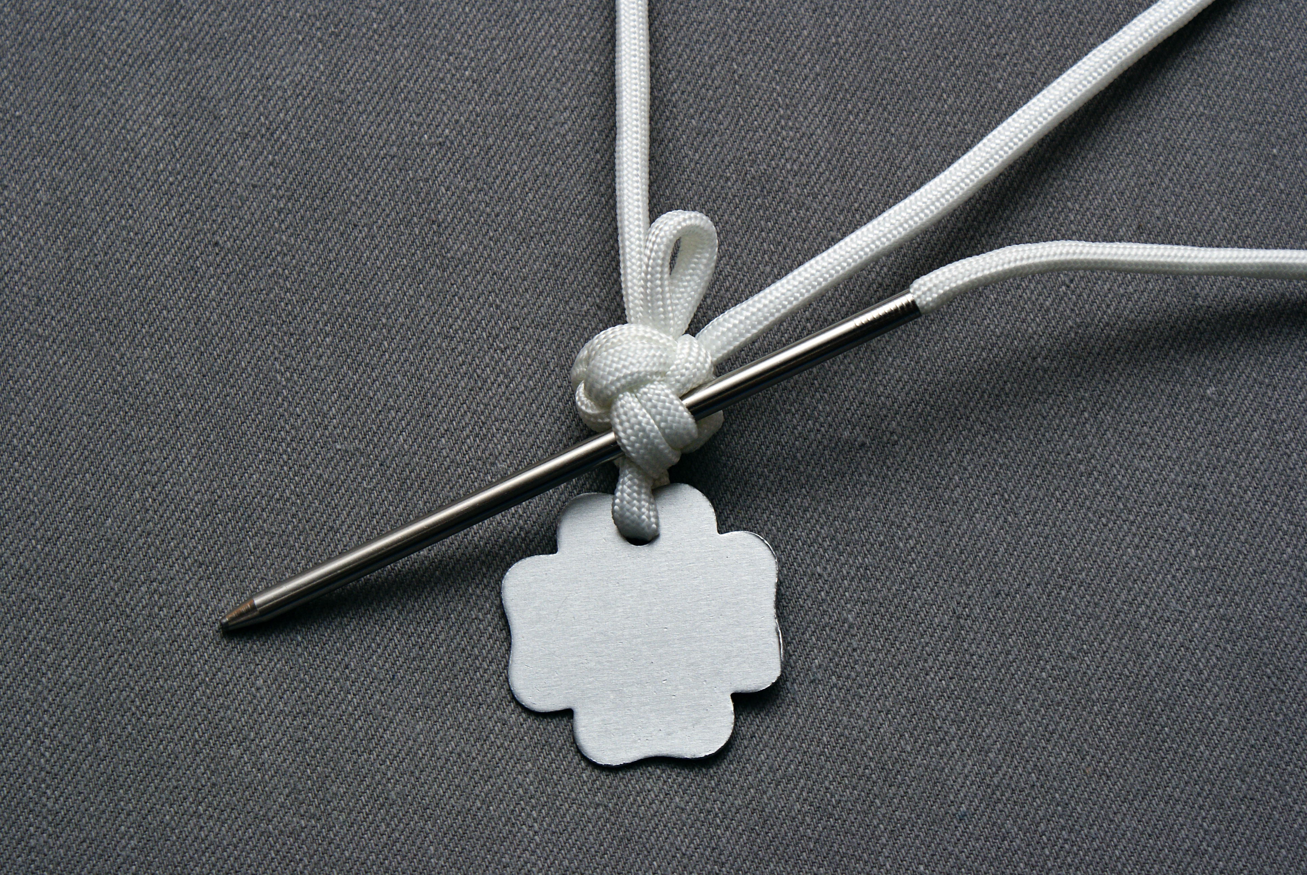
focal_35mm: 105
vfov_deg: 13.1
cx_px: 654
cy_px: 438
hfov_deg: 19.4
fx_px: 3817
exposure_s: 1/15
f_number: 10
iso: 200
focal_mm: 70
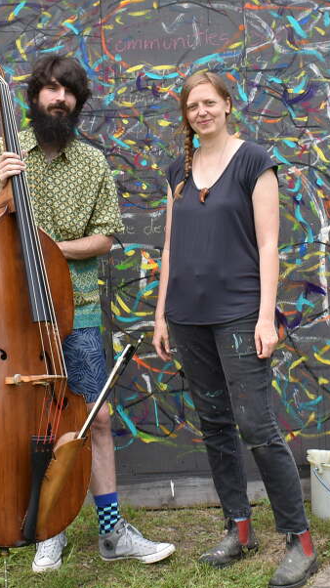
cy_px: 201
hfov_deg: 19.1
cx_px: 190
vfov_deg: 33.1
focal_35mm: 63
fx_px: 981
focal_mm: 18
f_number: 8
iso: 140
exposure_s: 1/250
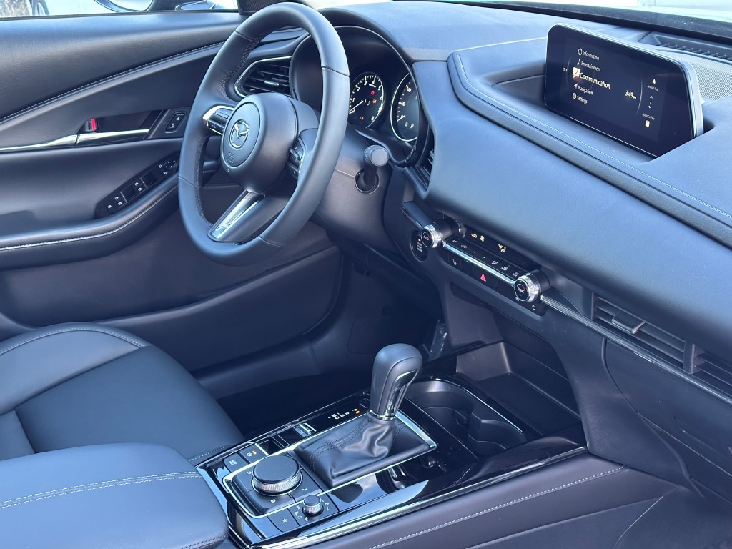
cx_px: 366
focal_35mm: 48
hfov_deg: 39.7
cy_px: 274
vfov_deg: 30.3
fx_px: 1015
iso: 250
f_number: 1.78
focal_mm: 6.86
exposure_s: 1/59
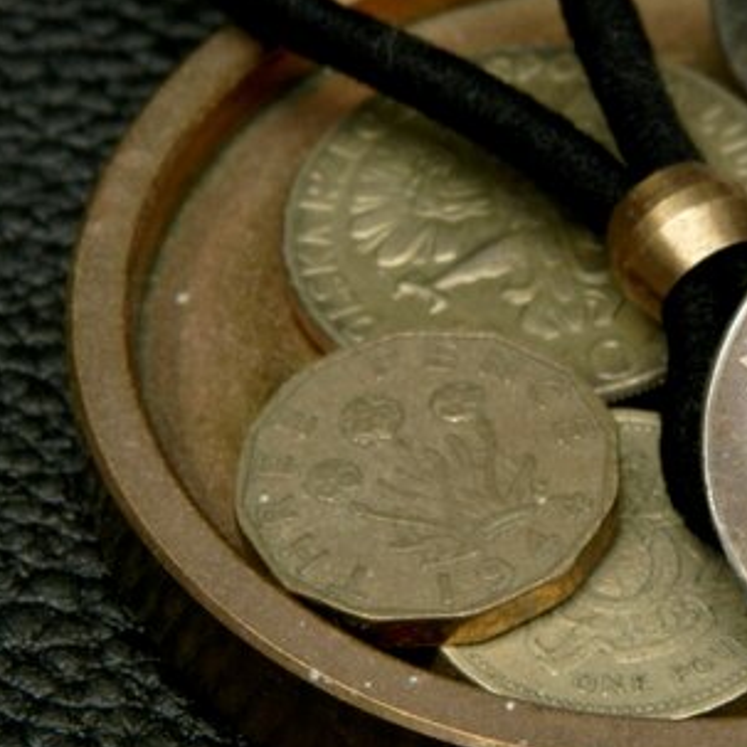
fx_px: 3735
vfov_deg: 11.4
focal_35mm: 153
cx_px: 614
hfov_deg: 11.4
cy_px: 261
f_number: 4.2
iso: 125
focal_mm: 14.6
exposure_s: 1/160
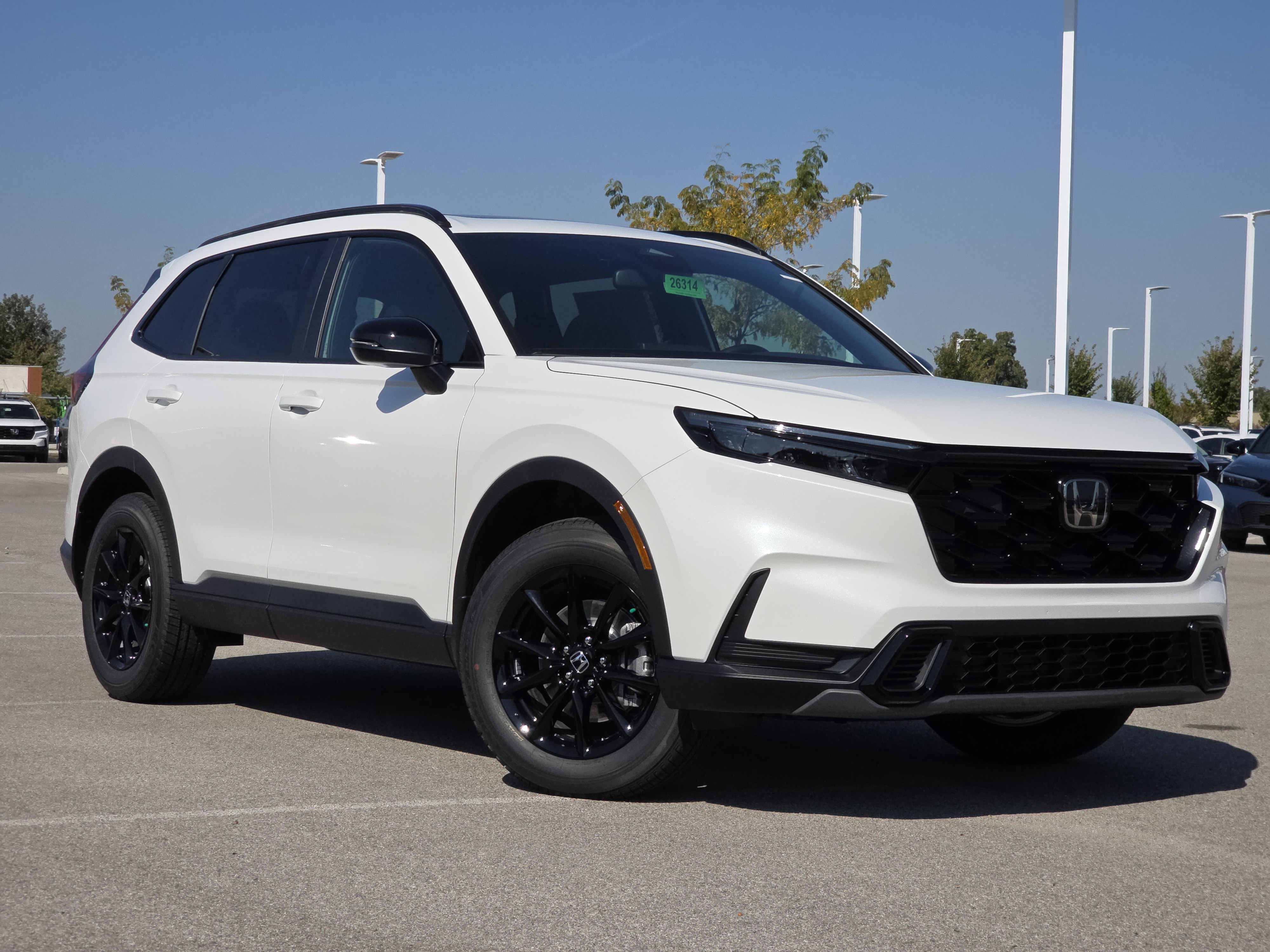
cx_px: 635
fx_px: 2531
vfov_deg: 21.3
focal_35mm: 69
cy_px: 476
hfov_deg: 28.2
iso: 50
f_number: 2.4
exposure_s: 1/4220
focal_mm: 7.9
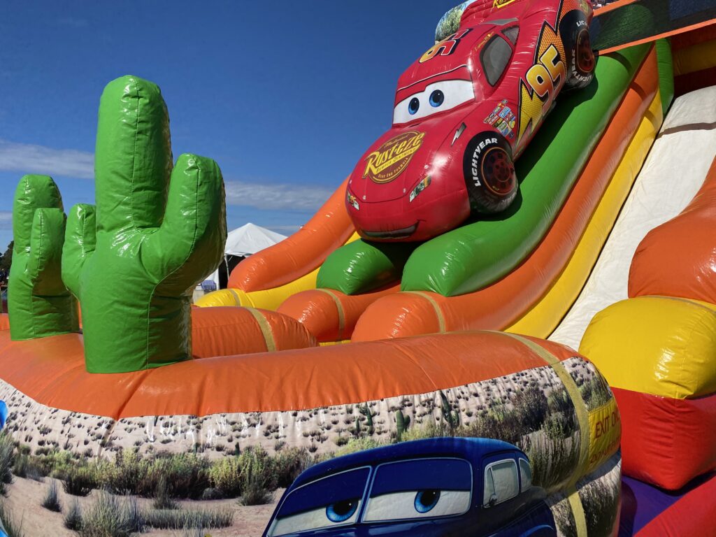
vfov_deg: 53.1
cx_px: 358
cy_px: 268
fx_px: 538
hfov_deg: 67.3
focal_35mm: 26
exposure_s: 1/5495
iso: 32
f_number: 1.8
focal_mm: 4.25
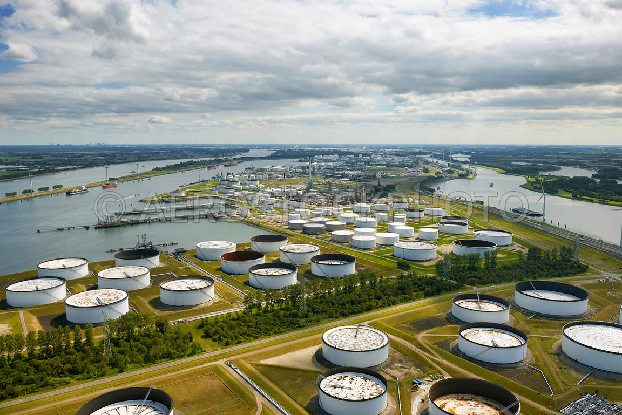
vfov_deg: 45.0
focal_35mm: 29
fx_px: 501
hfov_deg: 63.6
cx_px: 311
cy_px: 208
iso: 250
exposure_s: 1/800
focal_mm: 29
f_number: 11
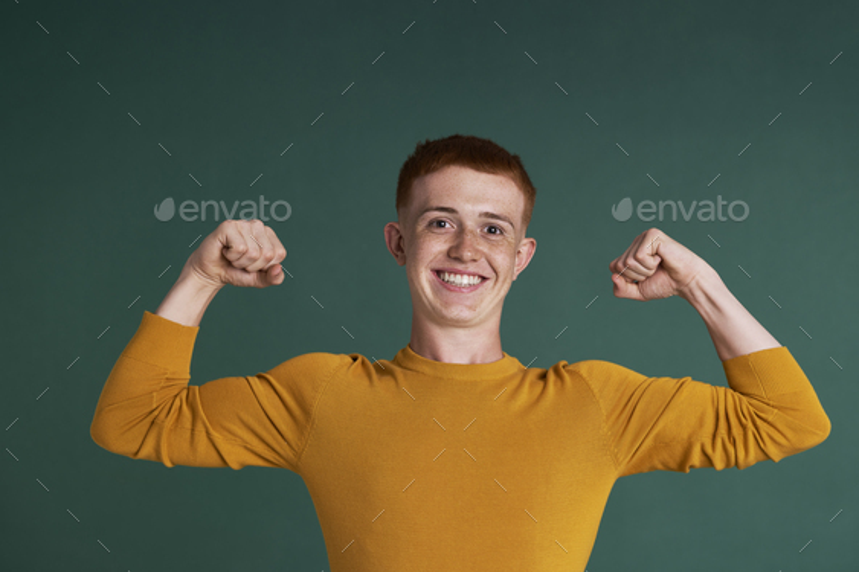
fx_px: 2123
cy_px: 281
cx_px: 447
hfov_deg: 22.9
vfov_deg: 15.3
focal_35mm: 89
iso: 100
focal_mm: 85
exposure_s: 1/160
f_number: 4
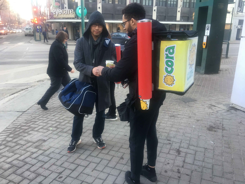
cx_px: 122
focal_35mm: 29
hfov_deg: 61.7
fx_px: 205
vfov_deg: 48.2
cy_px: 92
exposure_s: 1/30
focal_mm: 4.15
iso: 40
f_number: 2.2
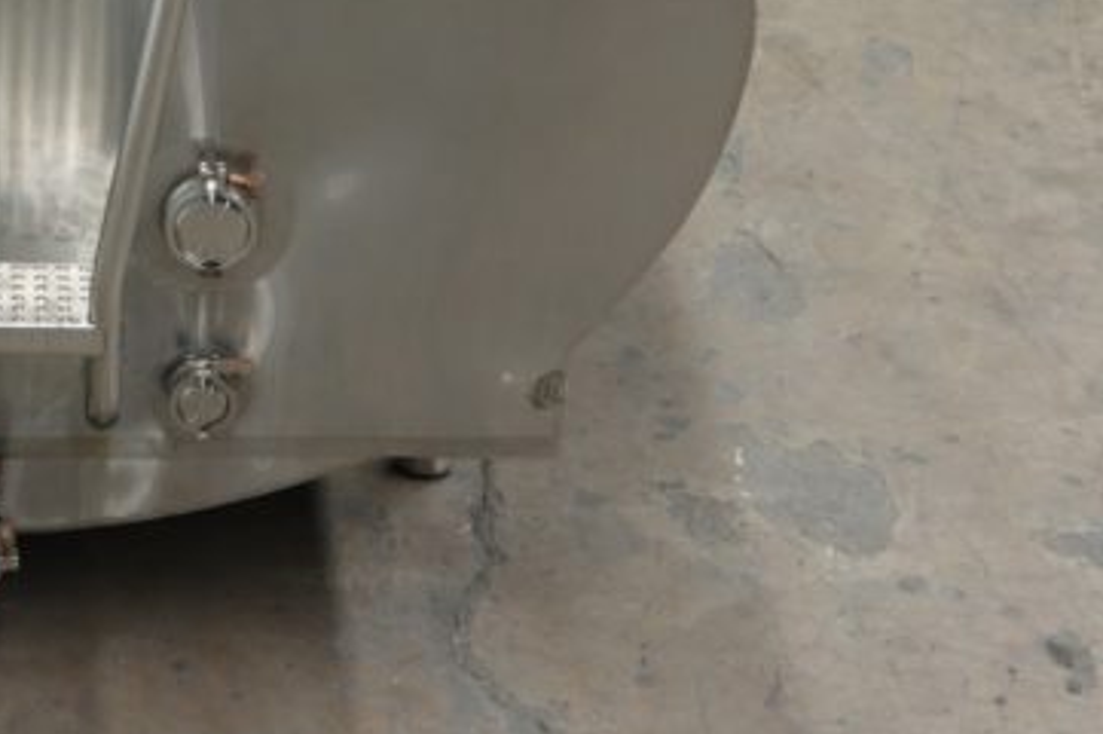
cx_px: -116
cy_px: -298
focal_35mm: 142
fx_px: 4347
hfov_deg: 14.1
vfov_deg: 9.4
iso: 250
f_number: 4
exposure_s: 1/50
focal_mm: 19.03
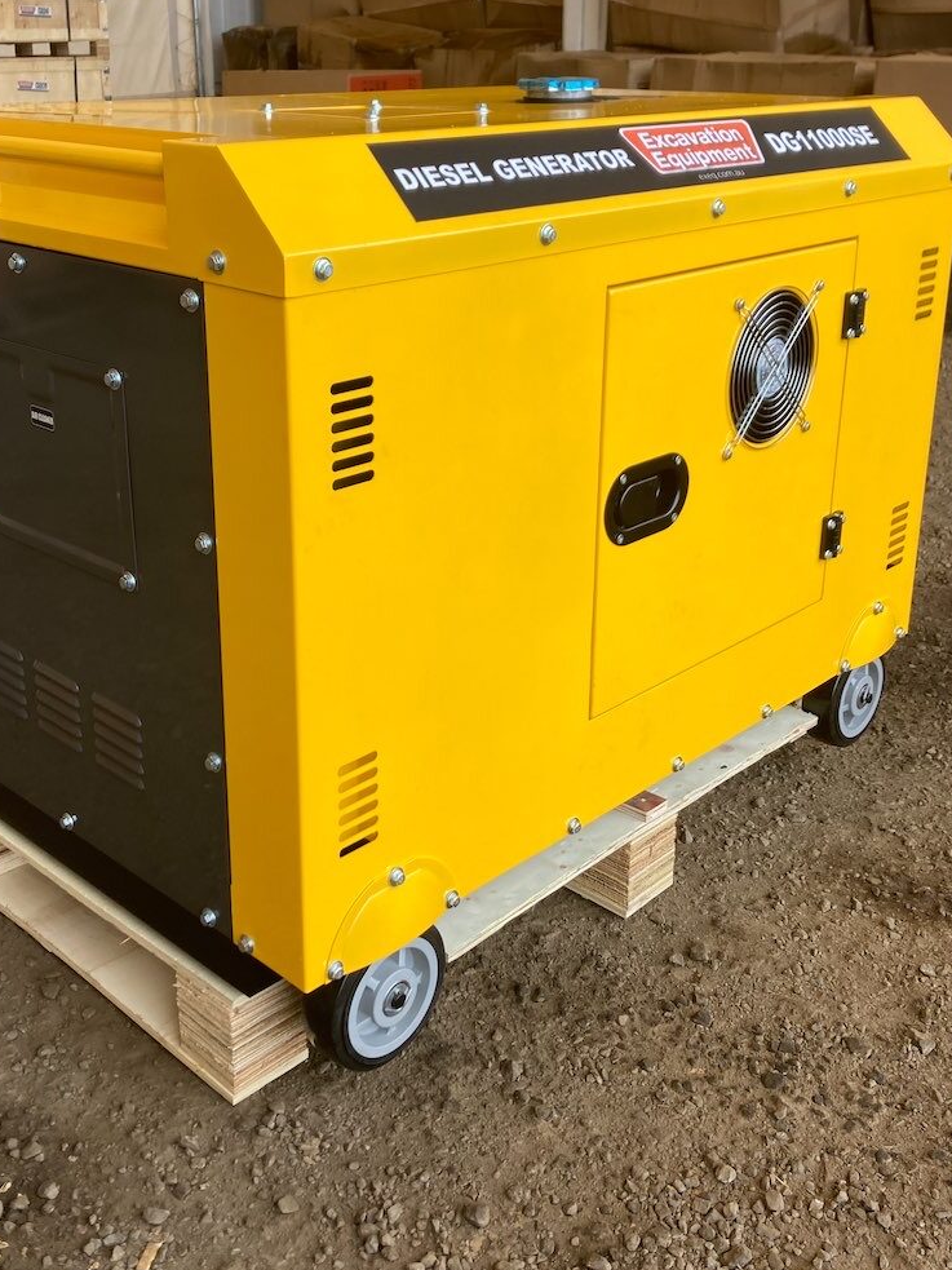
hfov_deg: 37.6
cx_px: 380
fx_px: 1394
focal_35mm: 38
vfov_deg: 48.8
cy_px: 539
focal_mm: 3.99
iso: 20
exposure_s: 1/125
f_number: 1.8
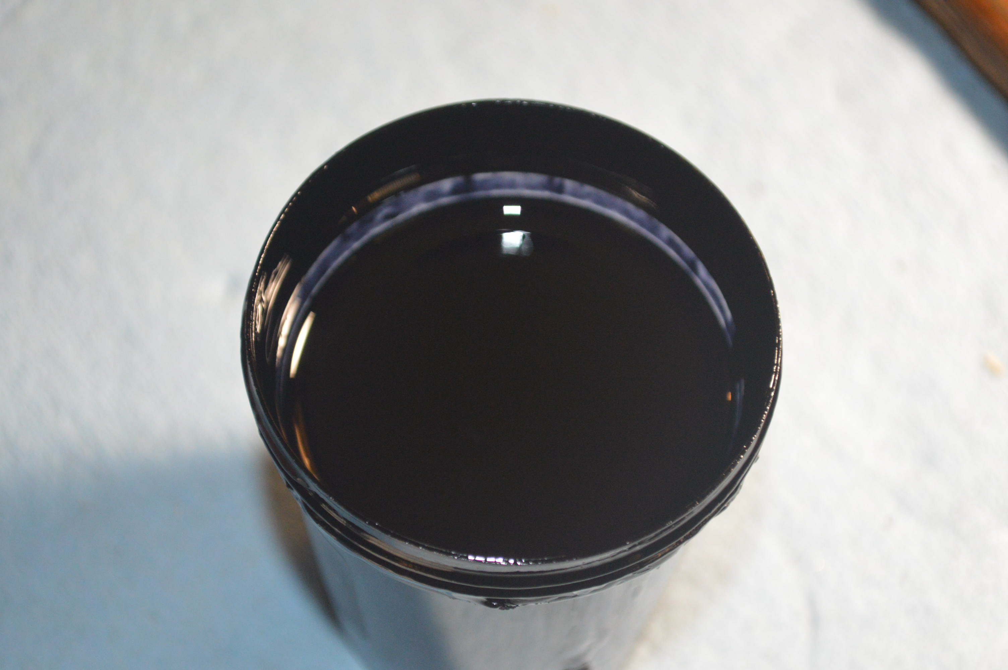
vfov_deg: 16.5
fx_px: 2308
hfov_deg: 24.6
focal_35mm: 82
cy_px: 335
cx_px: 504
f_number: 5.6
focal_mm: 55
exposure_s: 1/60
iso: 1800
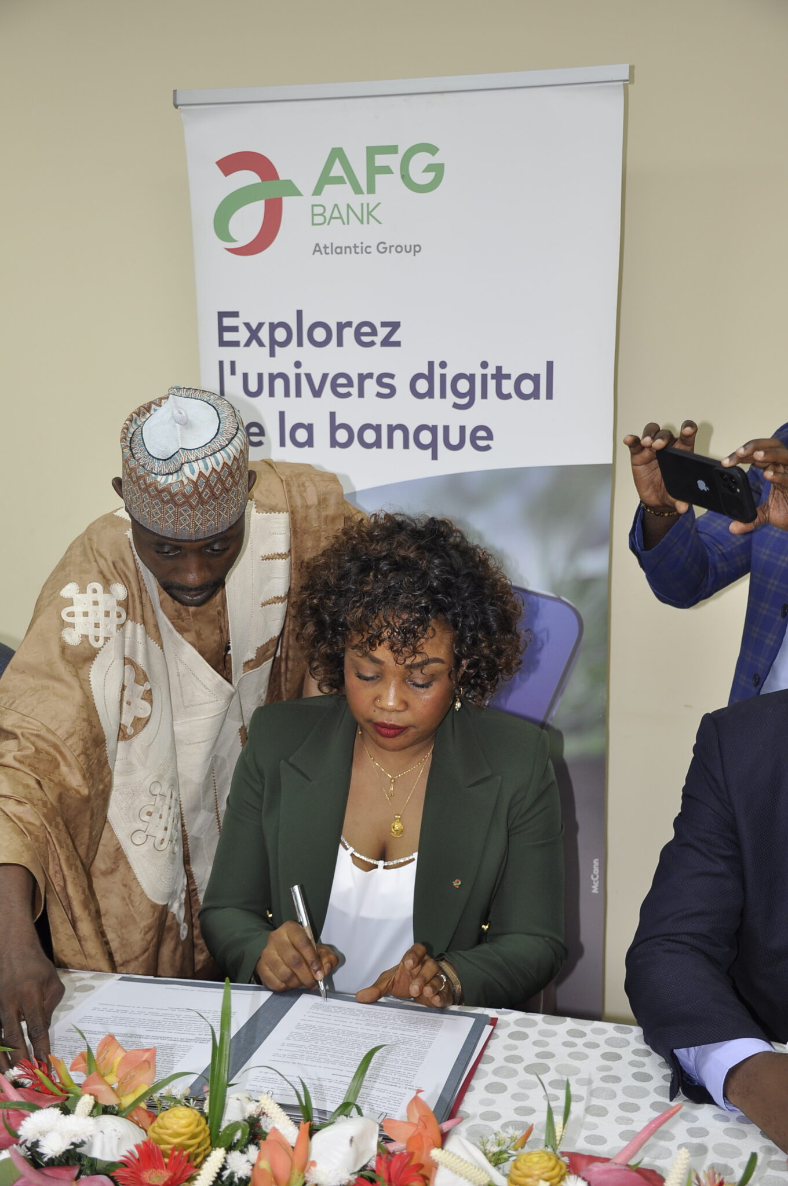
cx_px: 394
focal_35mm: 48
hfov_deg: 28.0
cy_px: 593
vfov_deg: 41.2
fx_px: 1580
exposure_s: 1/60
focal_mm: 32
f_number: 4
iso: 250
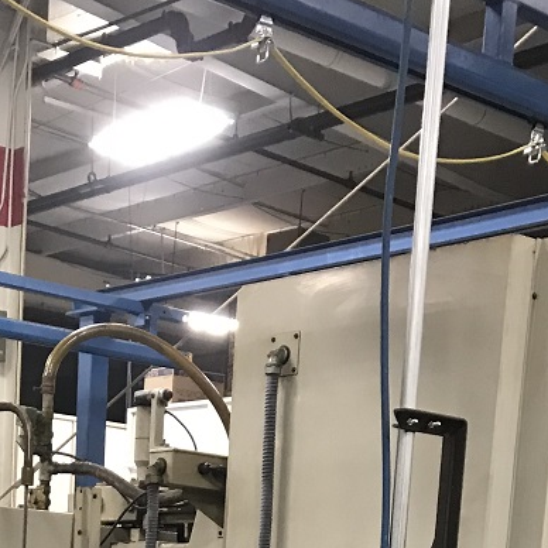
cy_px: 929
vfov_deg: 17.3
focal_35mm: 85
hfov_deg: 20.2
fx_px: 1522
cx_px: 106
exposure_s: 1/15
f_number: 1.8
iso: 50
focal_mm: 3.99
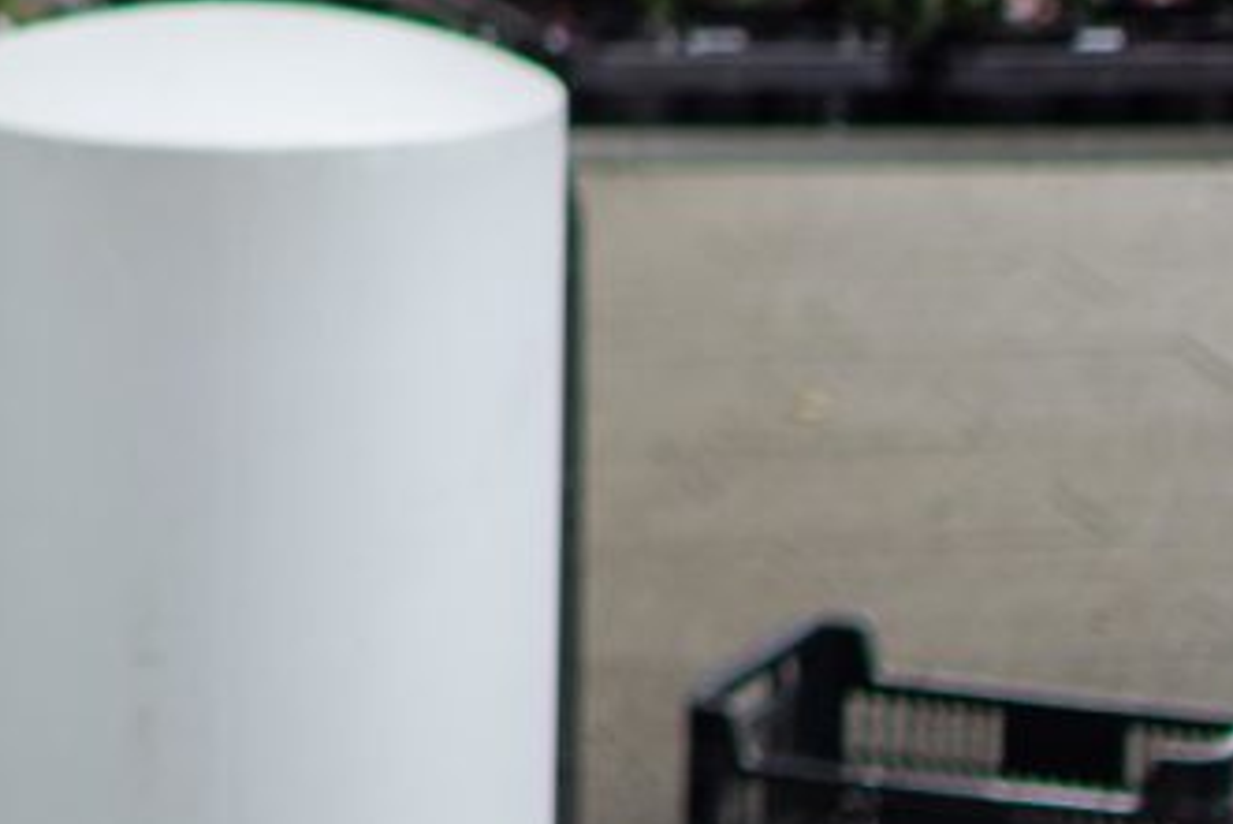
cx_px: -1293
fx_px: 8337
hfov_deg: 8.0
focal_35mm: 243
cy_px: -735
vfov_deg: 5.5
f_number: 1.8
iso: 100
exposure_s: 1/800
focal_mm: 35
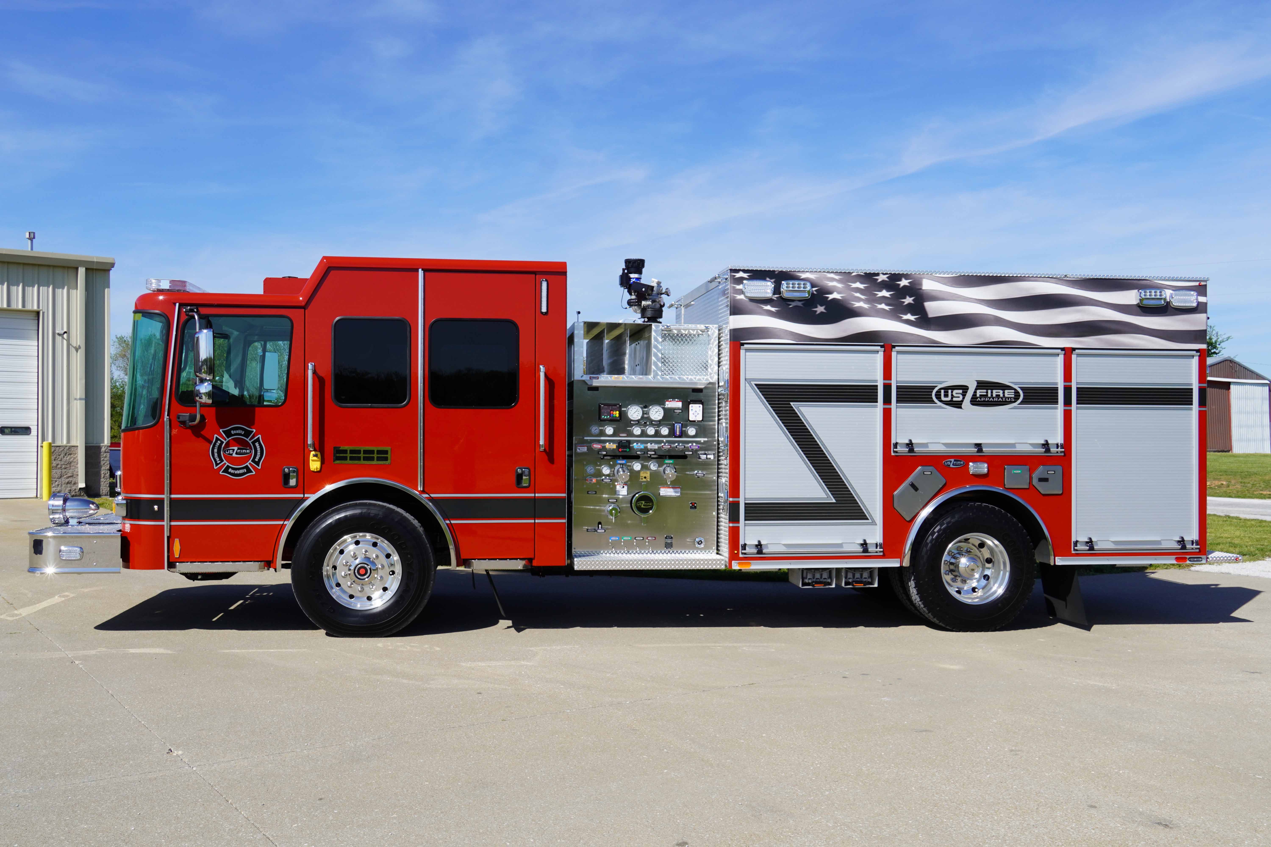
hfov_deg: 57.2
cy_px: 424
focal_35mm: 33
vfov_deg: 40.0
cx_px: 636
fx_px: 1165
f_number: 10
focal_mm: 22
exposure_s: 1/160
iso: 100
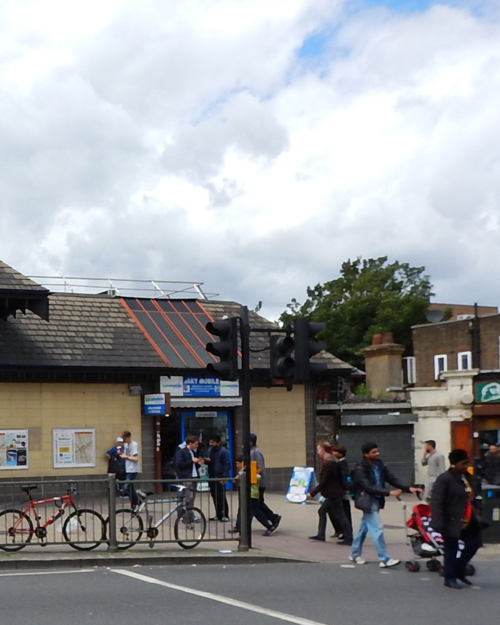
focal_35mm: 44
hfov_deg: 29.8
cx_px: -84
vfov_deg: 41.2
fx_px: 814
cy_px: 437
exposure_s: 1/800
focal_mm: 4.3
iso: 125
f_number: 4.1
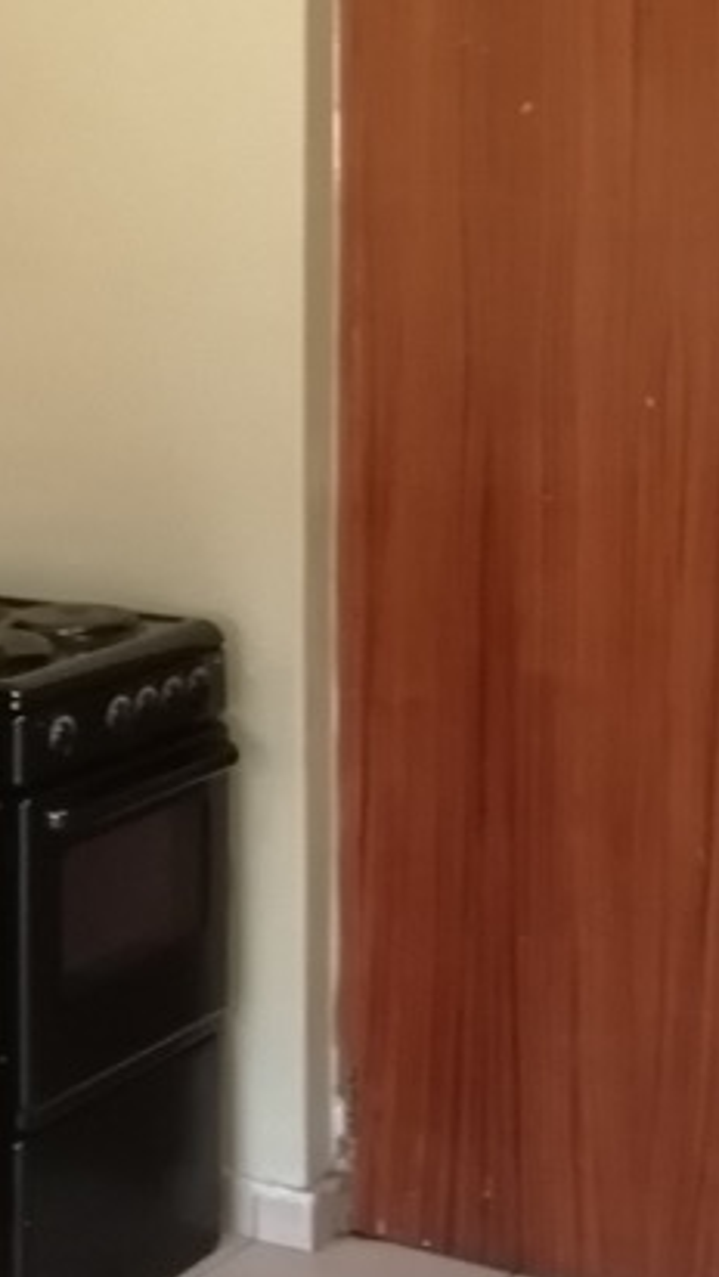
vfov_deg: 24.1
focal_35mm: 88
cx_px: -205
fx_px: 2980
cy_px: 490
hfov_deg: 13.3
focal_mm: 3.96
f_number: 1.8
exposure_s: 1/25
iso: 400
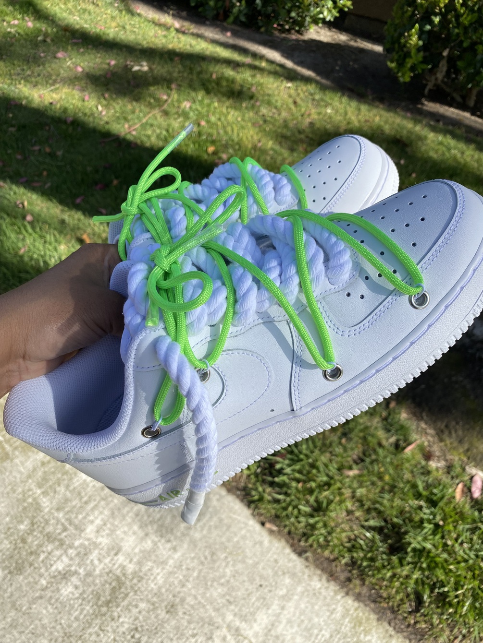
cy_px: 322
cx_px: 242
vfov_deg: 67.3
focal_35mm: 26
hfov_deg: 53.1
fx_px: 484
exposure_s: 1/2183
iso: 32
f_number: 1.8
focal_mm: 4.25
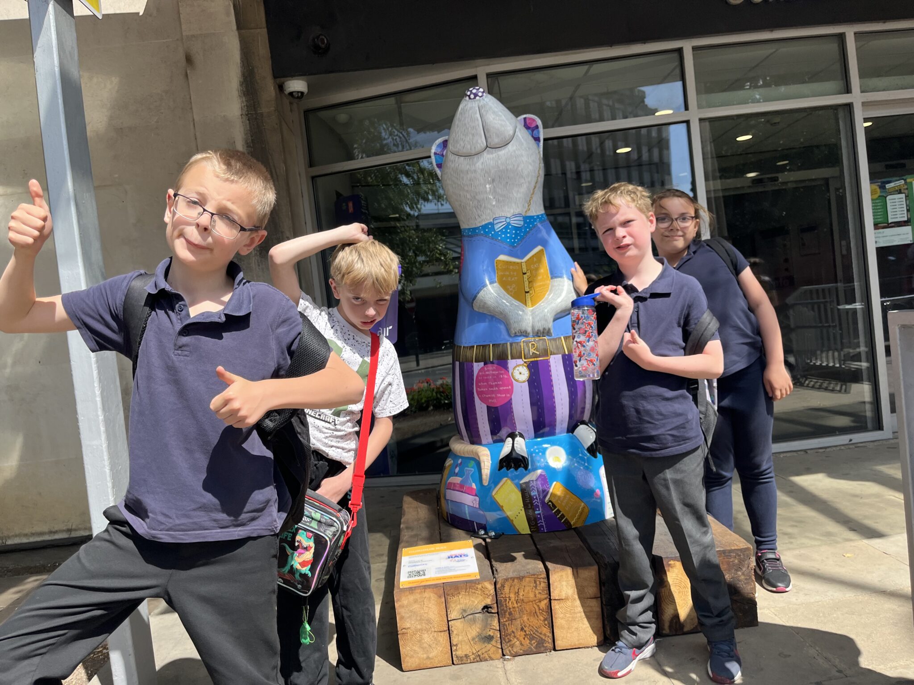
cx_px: 457
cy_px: 342
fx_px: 687
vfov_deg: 53.1
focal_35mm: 26
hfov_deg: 67.3
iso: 50
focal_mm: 5.1
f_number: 1.6
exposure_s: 1/2222
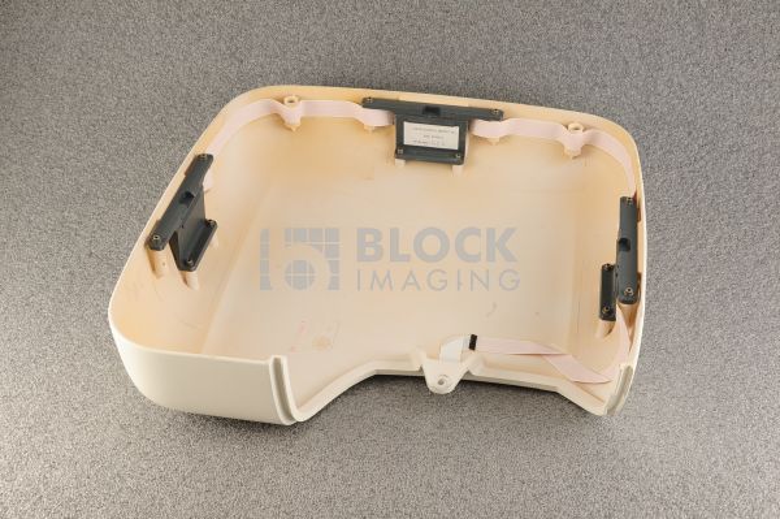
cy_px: 260
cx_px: 390
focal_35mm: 50
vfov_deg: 26.9
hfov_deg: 39.6
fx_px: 1082
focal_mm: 50
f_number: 13
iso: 1600
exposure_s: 1/160
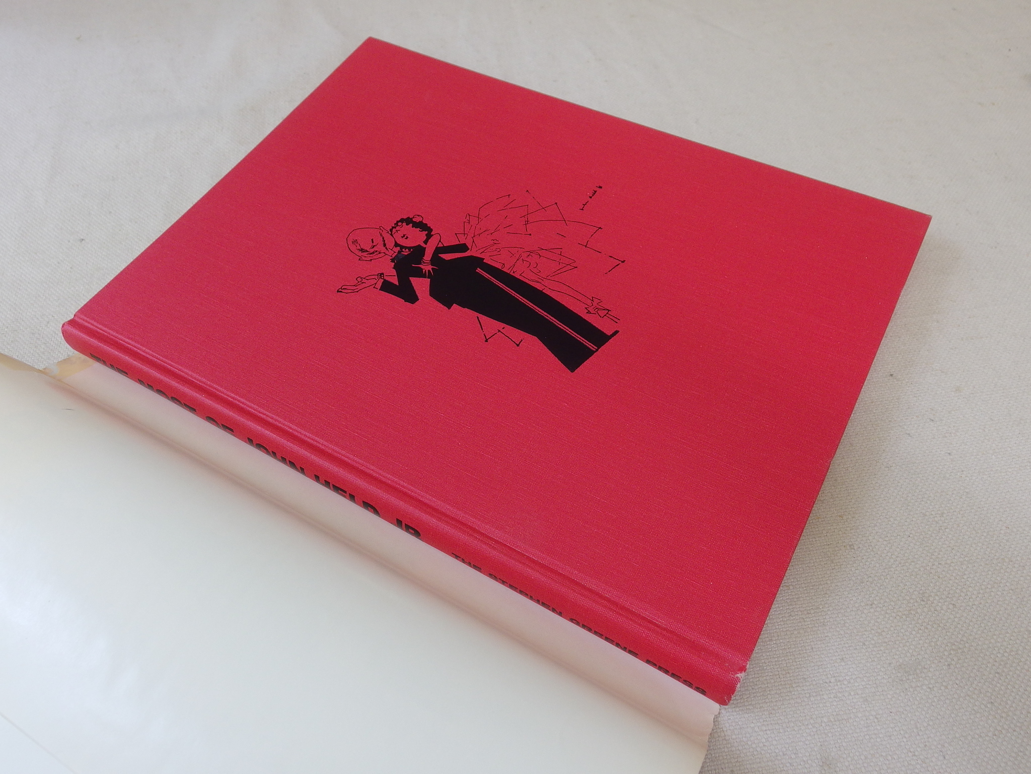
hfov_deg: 63.4
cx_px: 516
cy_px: 387
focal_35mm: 28
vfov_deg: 49.7
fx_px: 834
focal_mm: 6
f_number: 2.8
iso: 250
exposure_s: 1/45
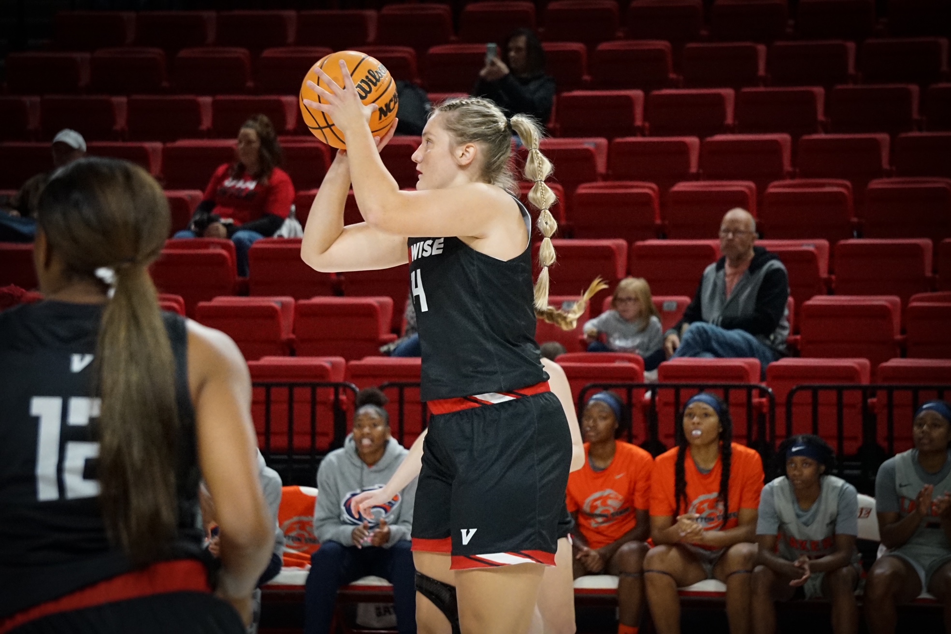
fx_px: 4623
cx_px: 476
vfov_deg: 7.8
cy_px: 317
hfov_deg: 11.7
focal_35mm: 175
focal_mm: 117
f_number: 5.6
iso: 6400
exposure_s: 1/1000
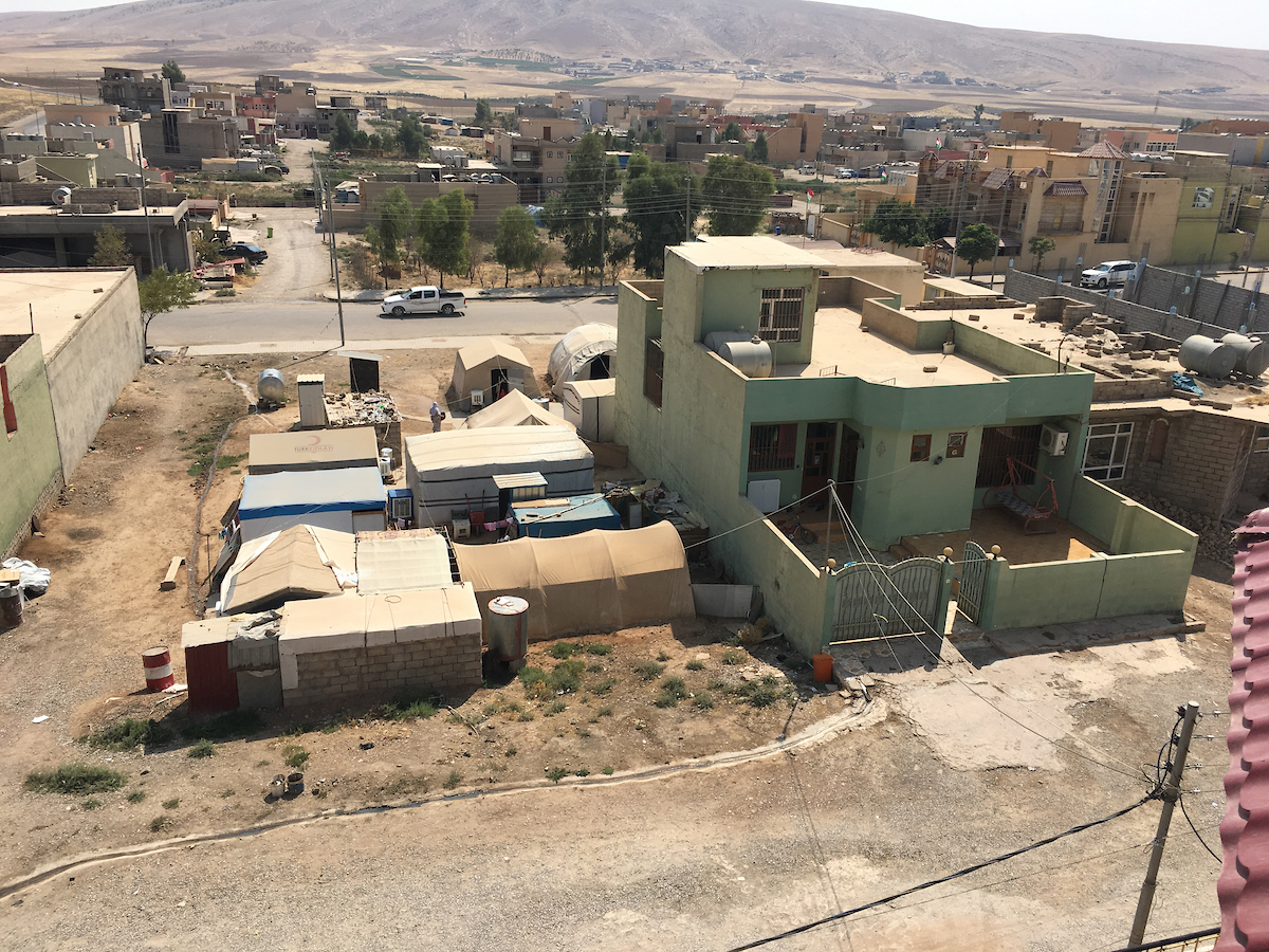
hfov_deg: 61.7
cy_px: 476
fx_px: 1063
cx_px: 634
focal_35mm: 29
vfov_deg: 48.2
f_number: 2.2
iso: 25
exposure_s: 1/2137
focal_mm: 4.15
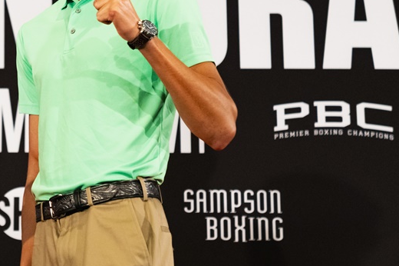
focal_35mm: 157
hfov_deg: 12.9
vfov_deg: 8.7
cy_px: 116
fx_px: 1739
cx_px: -35
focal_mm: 68
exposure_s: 1/160
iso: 3200
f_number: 2.8
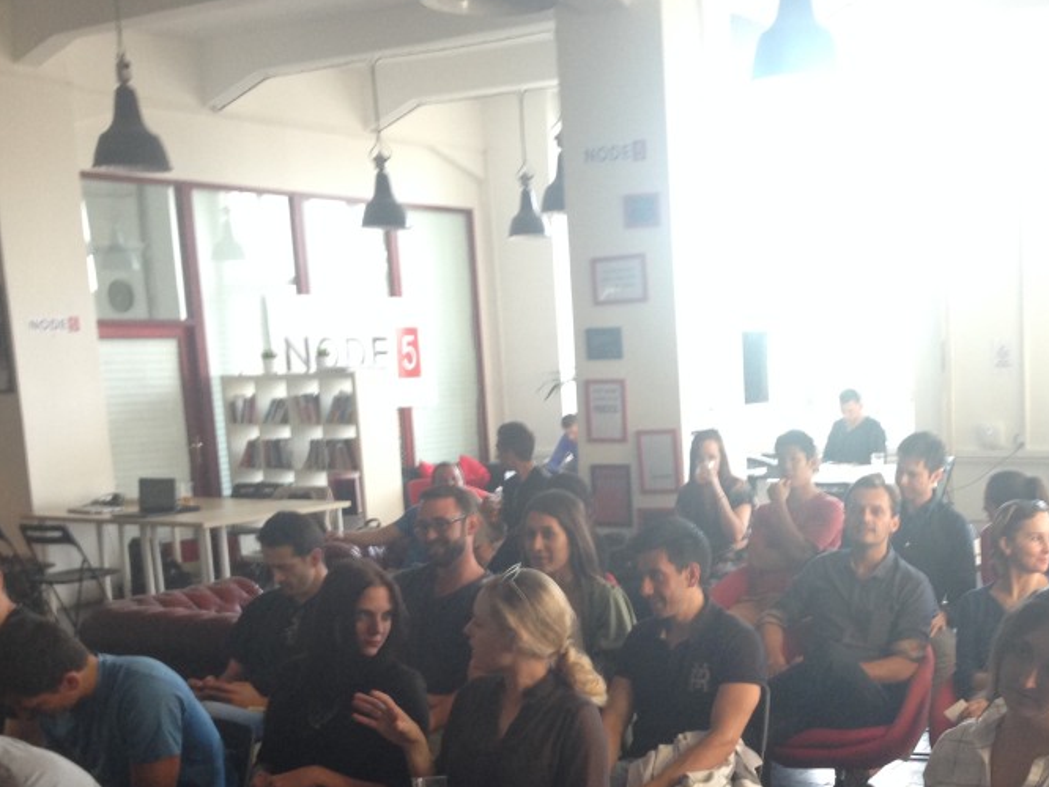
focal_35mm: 51
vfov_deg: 28.2
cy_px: 591
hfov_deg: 37.0
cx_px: 709
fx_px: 1546
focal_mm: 4.12
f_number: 2.4
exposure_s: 1/20
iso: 80
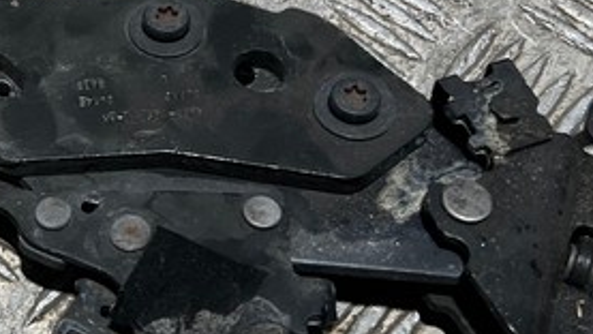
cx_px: -31
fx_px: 1431
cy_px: 35
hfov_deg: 22.3
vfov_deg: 13.2
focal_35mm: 91
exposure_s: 1/100
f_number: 1.5
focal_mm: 5.7
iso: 50
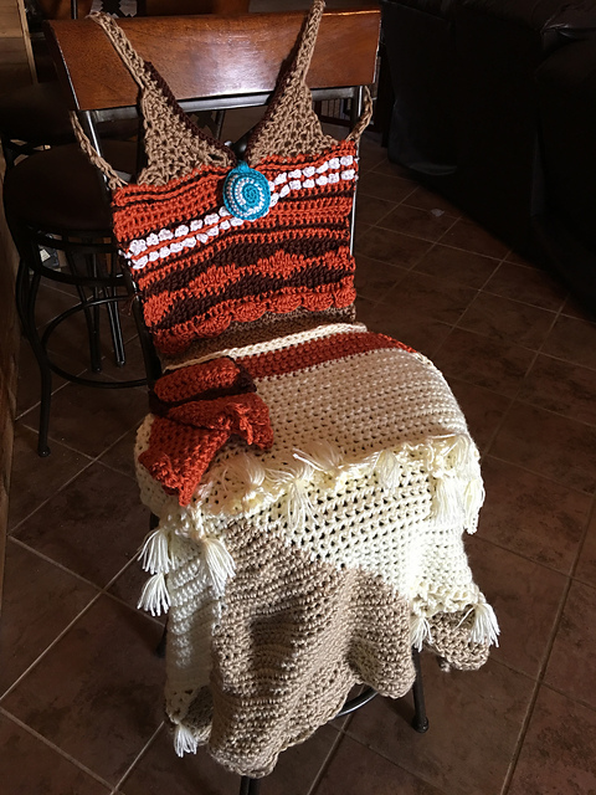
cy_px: 398
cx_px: 298
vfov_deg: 61.7
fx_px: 666
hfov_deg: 48.2
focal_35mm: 29
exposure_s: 1/15
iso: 64
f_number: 2.2
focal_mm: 4.15
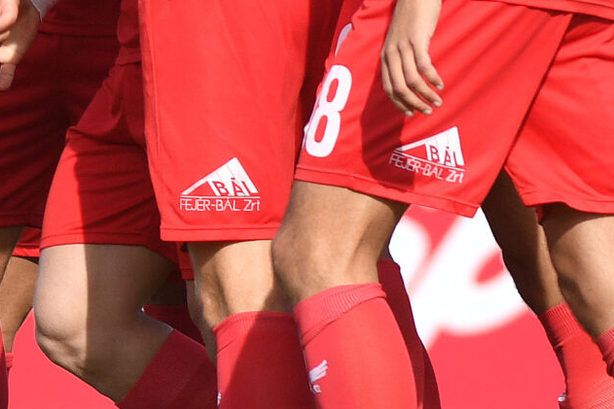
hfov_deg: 1.7
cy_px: -33
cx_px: 81
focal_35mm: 1217
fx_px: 20760
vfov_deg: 1.1
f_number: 5
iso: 140
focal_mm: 300
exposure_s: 1/1250
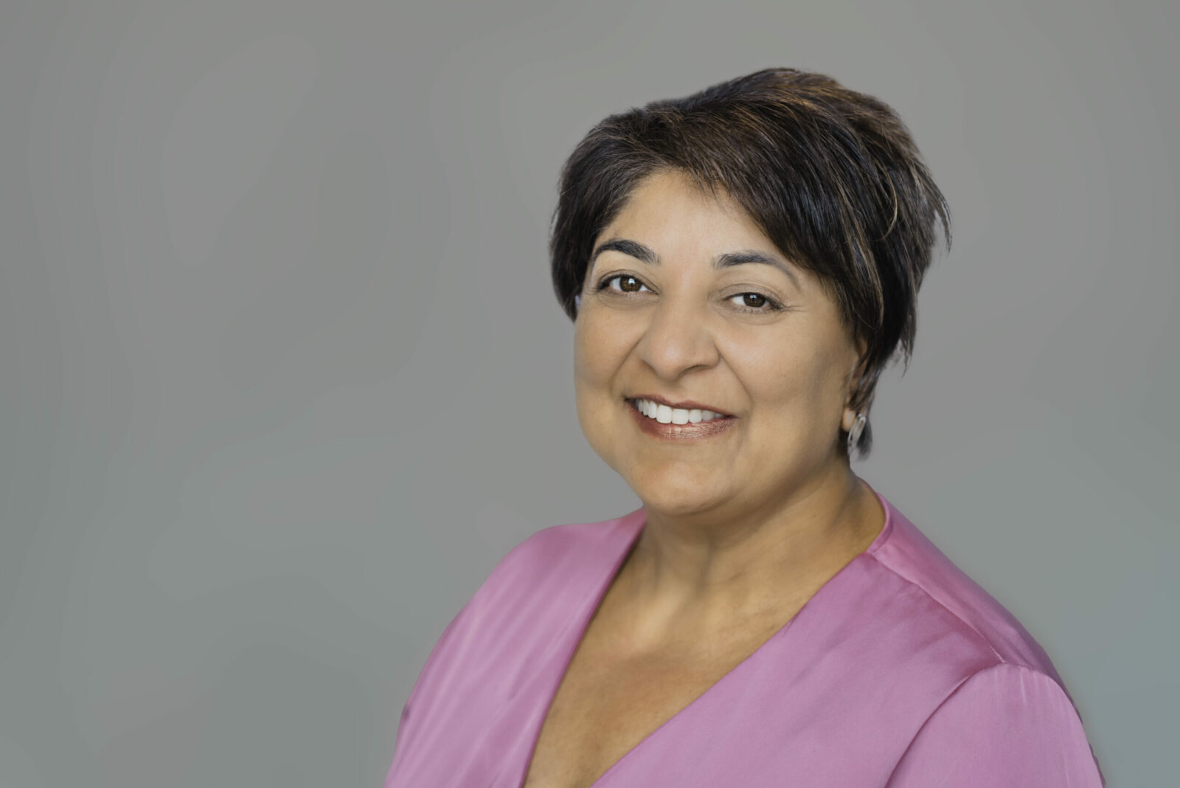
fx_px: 2787
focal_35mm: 85
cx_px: 590
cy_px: 394
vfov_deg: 16.1
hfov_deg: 23.9
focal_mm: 85
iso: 640
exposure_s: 1/800
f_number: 2.8
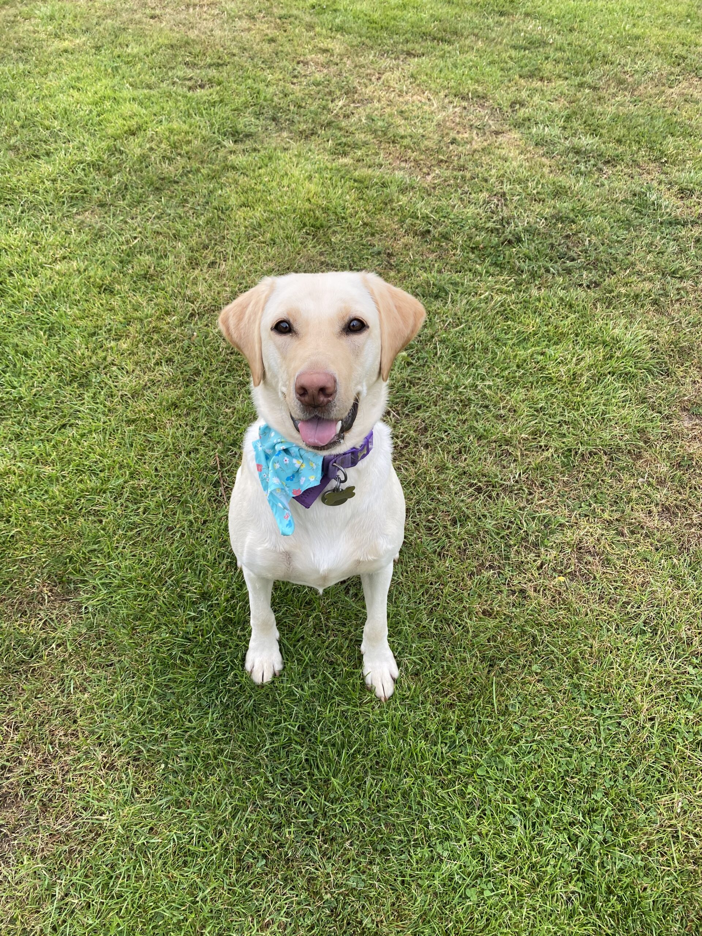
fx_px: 703
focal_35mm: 26
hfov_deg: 53.1
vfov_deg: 67.3
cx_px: 351
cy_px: 468
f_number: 1.8
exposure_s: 1/122
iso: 32
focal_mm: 4.25
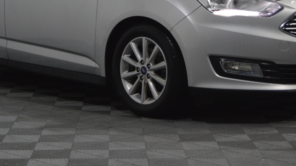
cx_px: 134
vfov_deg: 11.4
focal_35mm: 105
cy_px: 1
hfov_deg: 20.4
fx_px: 824
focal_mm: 38
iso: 400
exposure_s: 1/60
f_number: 4.8
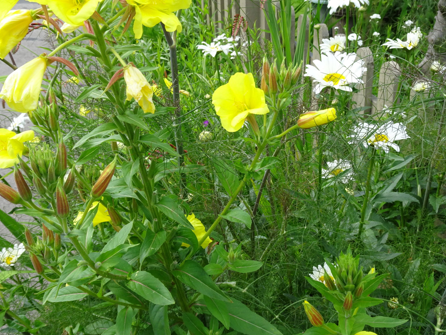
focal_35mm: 47
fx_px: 606
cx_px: 231
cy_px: 130
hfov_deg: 40.4
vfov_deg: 30.8
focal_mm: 6.17
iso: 80
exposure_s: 1/200
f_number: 4
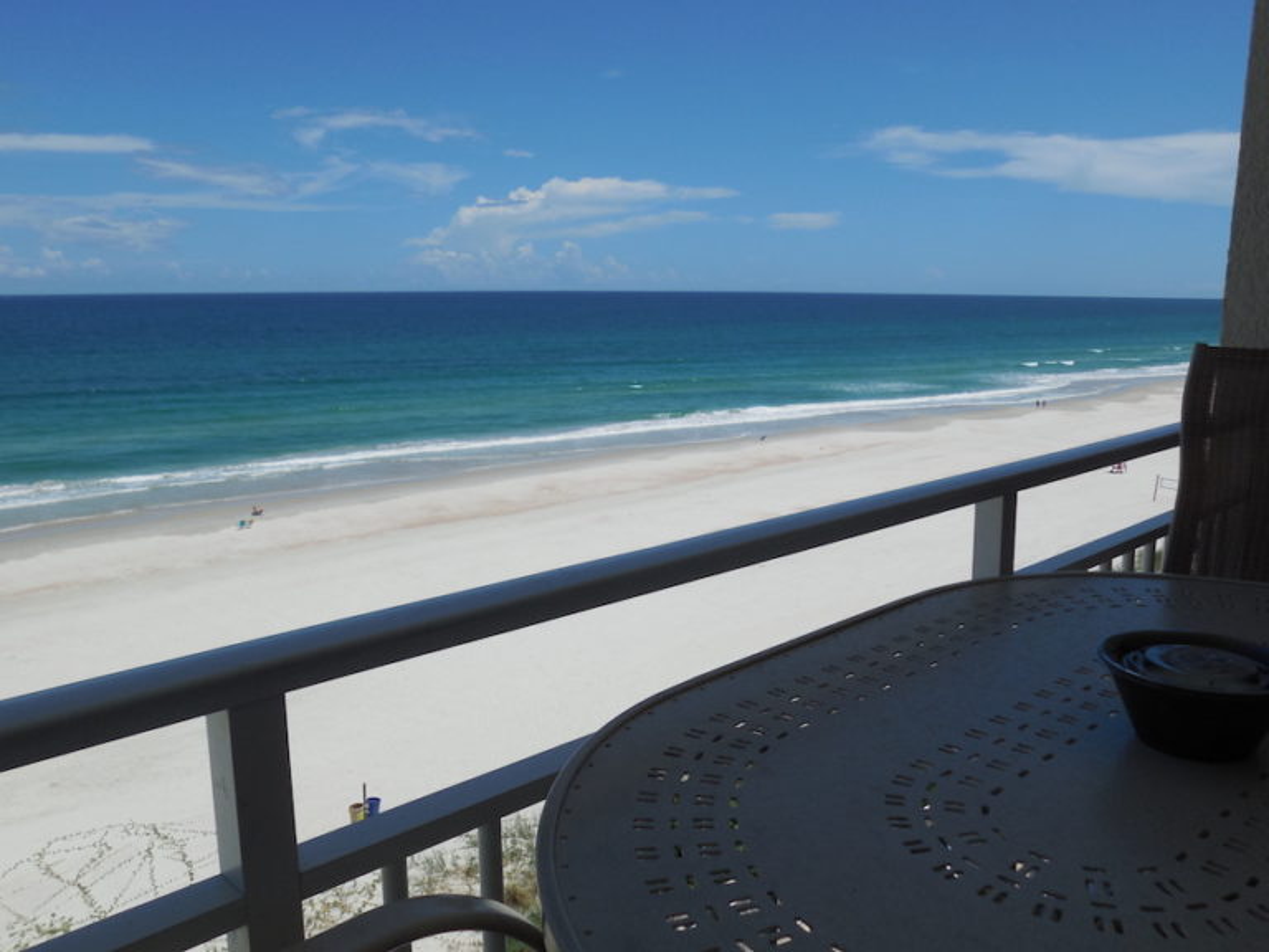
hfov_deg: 60.0
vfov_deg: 46.8
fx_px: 1100
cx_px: 634
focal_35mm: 30
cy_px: 476
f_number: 11.9
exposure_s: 1/320
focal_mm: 5.3
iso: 125
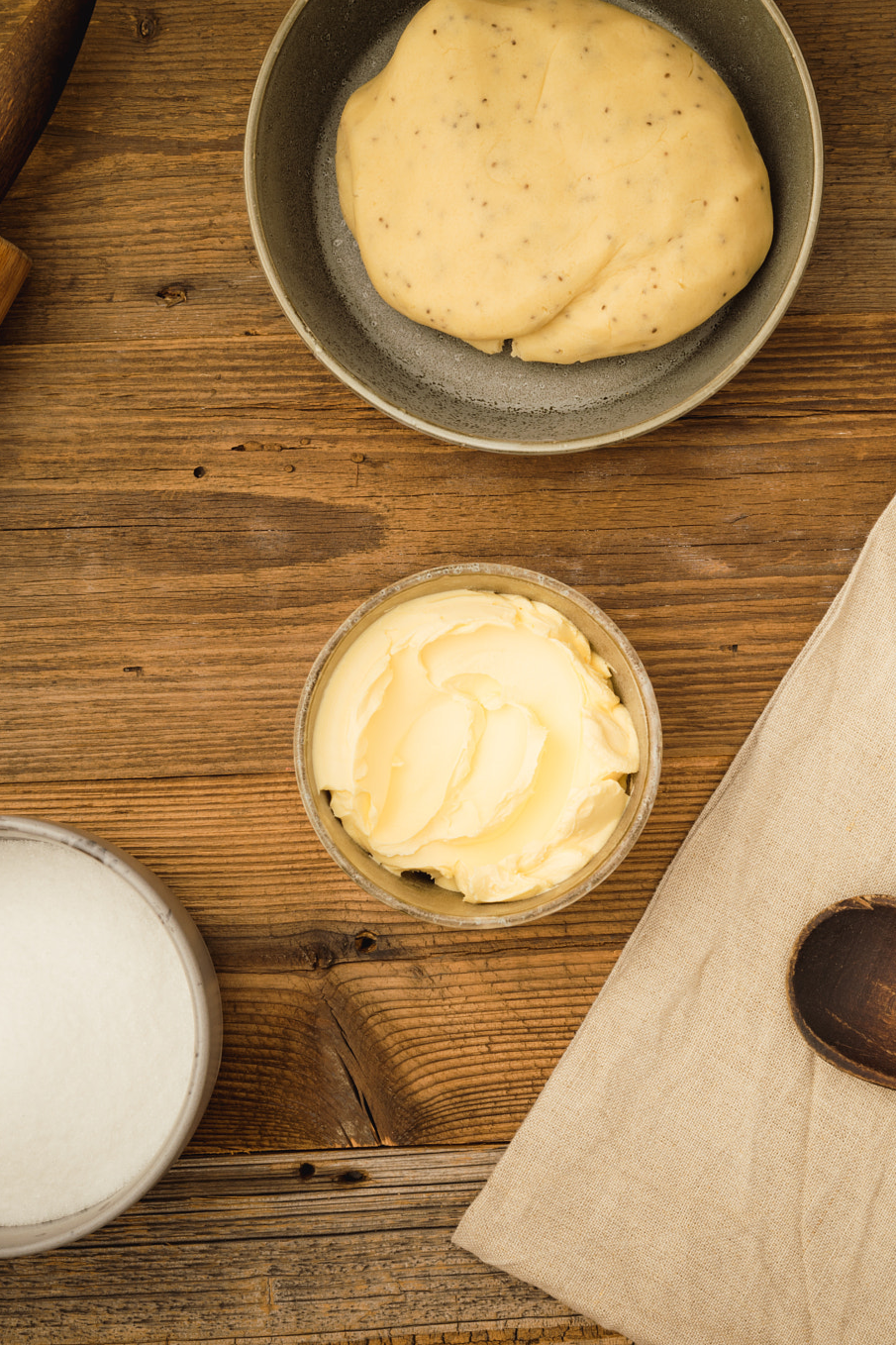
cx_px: 622
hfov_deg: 16.4
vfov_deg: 24.5
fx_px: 3099
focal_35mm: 83
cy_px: 675
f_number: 8
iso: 100
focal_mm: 55
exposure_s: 1/125
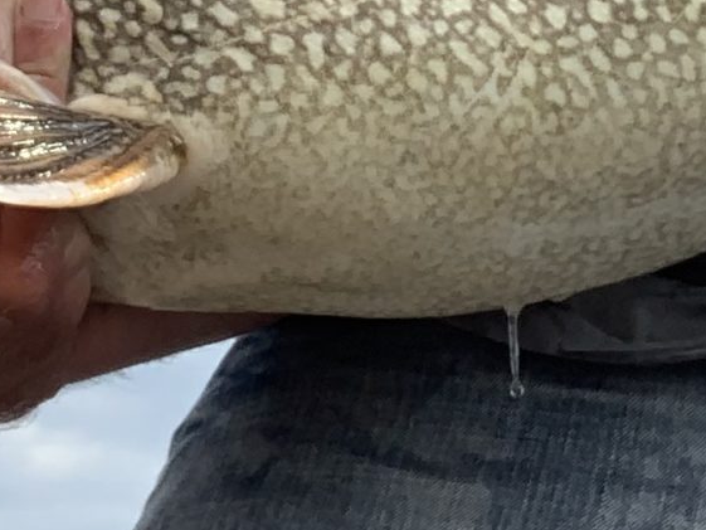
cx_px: 230
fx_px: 2978
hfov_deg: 13.5
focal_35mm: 146
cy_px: -327
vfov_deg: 9.8
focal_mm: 2.87
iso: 16
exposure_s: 1/933
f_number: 2.2
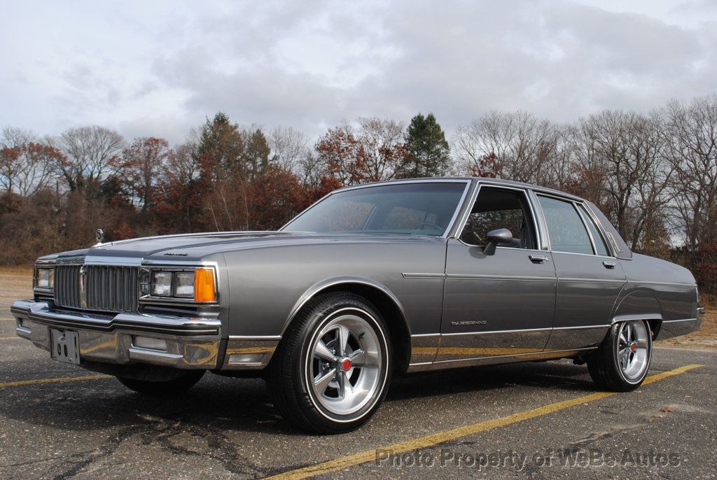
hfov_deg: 49.5
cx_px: 358
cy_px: 240
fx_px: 778
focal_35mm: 39
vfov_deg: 34.3
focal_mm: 26
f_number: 7.1
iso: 100
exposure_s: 1/200
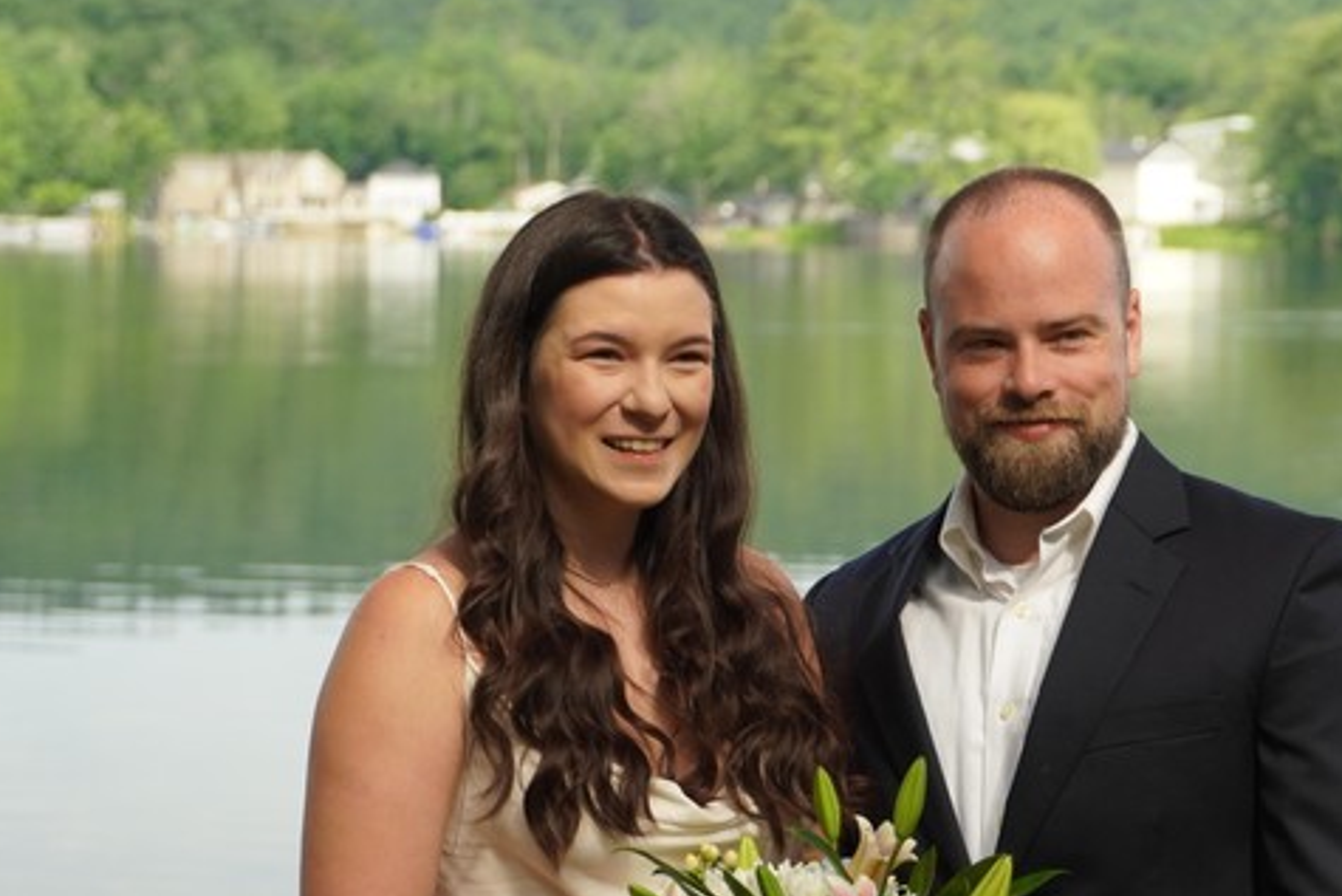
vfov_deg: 8.8
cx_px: 791
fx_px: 5845
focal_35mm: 157
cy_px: 560
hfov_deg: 13.1
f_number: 5.6
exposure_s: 1/160
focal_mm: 69
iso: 200
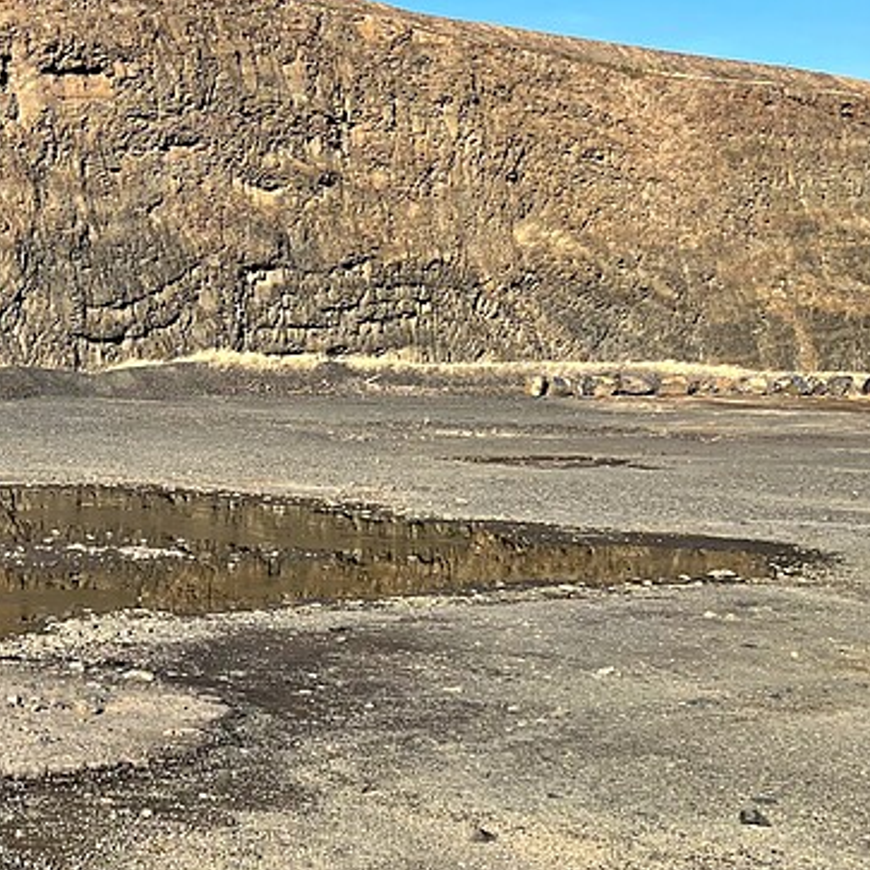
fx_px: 1678
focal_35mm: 59
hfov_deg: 26.8
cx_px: -84
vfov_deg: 29.1
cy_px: 394
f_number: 1.5
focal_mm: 5.7
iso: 50
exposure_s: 1/3077
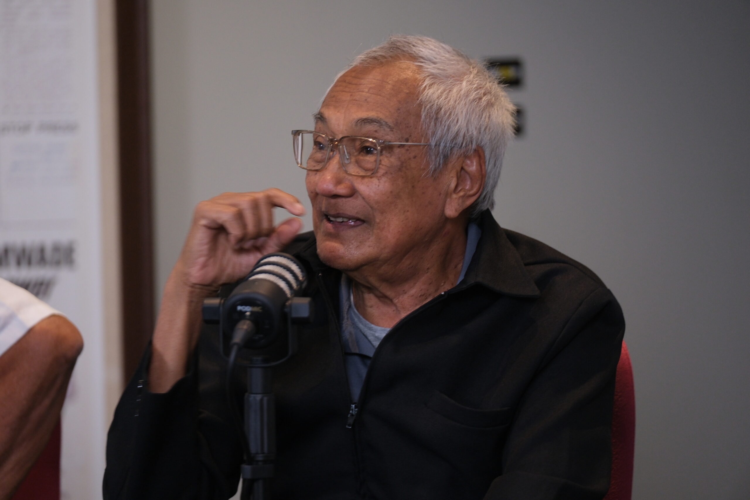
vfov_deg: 6.5
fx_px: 4375
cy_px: 250
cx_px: 375
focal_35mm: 210
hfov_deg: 9.8
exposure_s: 1/100
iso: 800
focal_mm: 140
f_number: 2.8
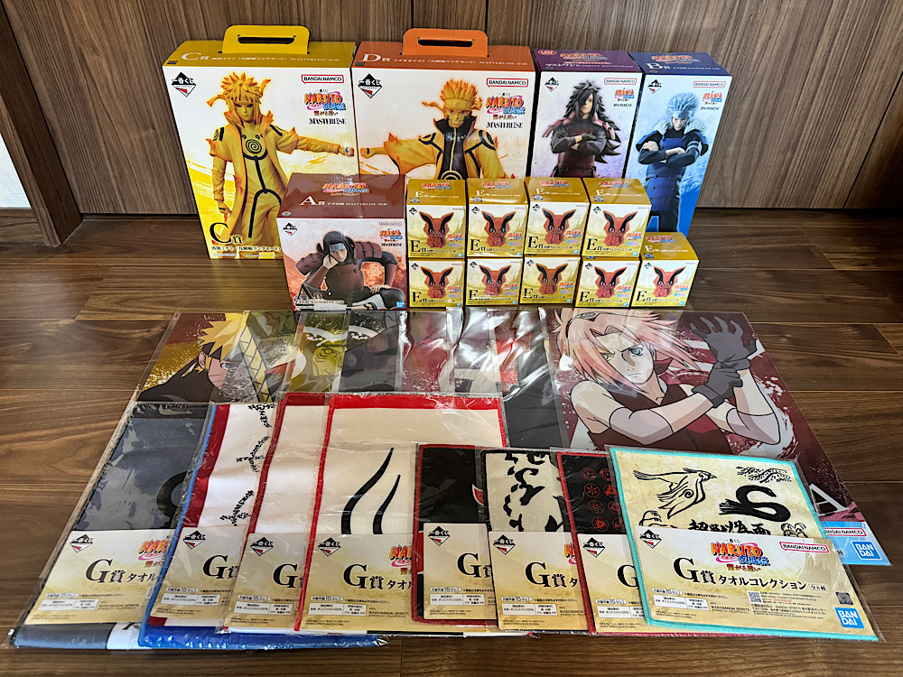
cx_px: 452
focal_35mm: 24
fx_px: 626
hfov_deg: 71.6
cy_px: 338
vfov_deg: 56.8
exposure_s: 1/60
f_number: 1.78
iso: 400
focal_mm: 6.76
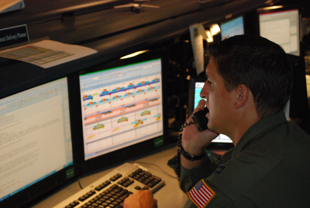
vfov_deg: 20.2
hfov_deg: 29.8
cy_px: 104
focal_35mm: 68
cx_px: 155
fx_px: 582
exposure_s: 1/25
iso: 1600
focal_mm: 45
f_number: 5.6
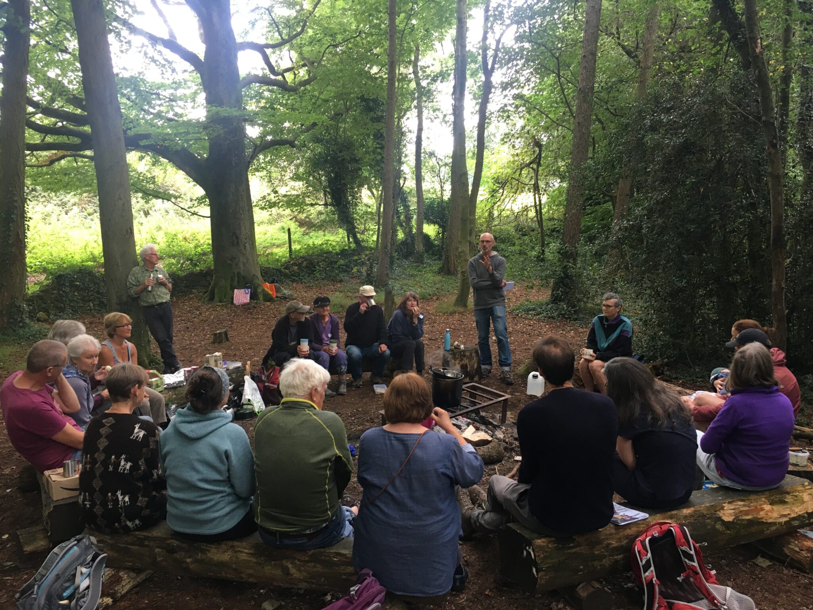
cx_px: 406
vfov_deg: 48.2
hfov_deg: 61.7
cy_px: 305
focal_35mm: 29
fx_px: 681
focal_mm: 4.15
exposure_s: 1/33
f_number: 2.2
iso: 100
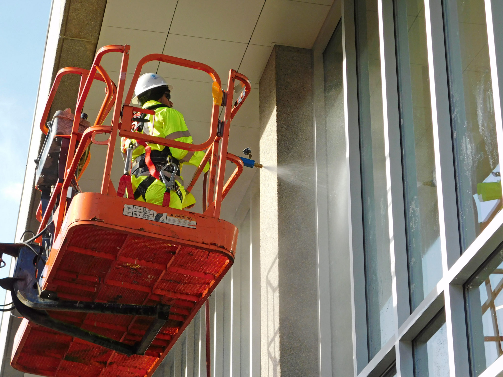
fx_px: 1322
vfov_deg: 16.2
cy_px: 188
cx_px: 252
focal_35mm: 91
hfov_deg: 21.5
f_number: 4.5
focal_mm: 16.1
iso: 125
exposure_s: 1/250
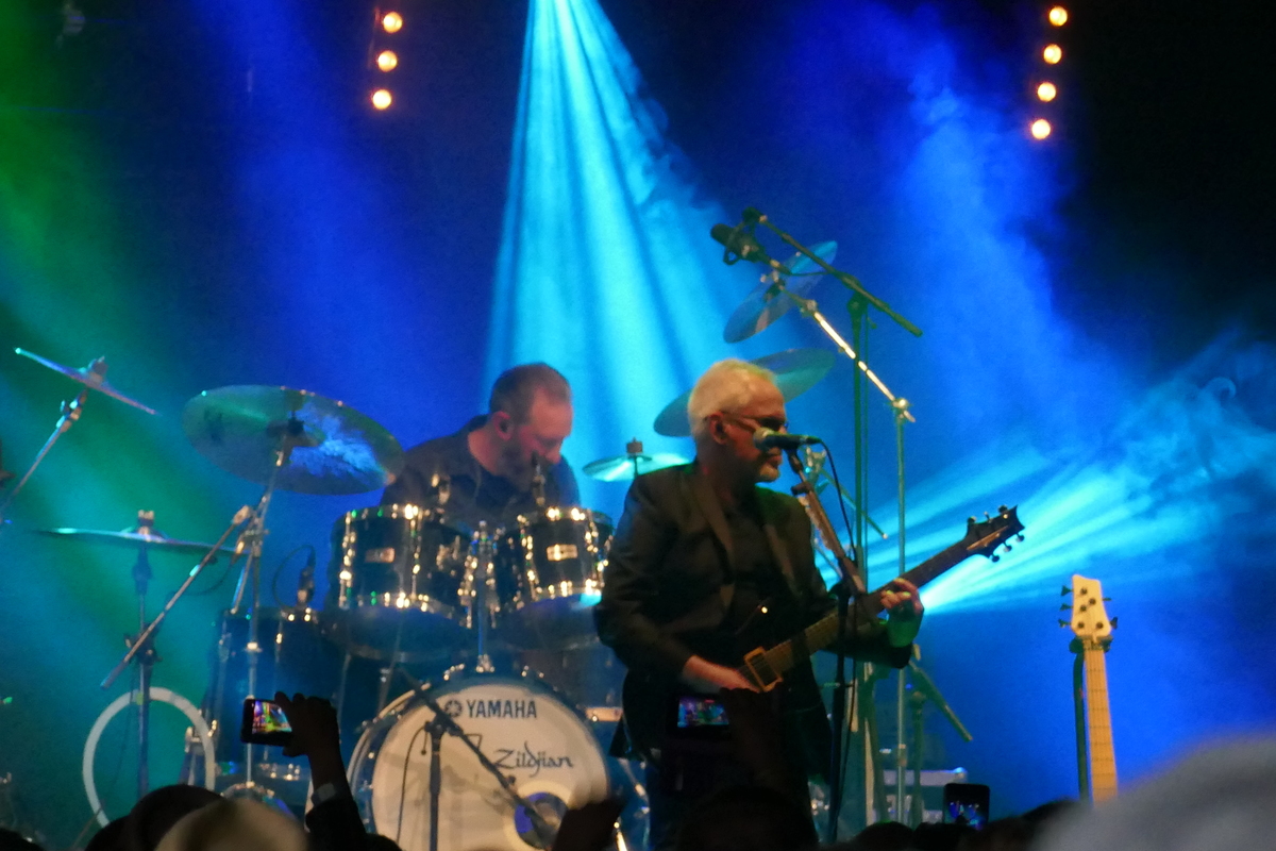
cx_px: 638
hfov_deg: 4.1
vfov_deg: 2.7
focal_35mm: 500
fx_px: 17721
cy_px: 426
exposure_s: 1/25
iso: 1600
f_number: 5.9
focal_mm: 91
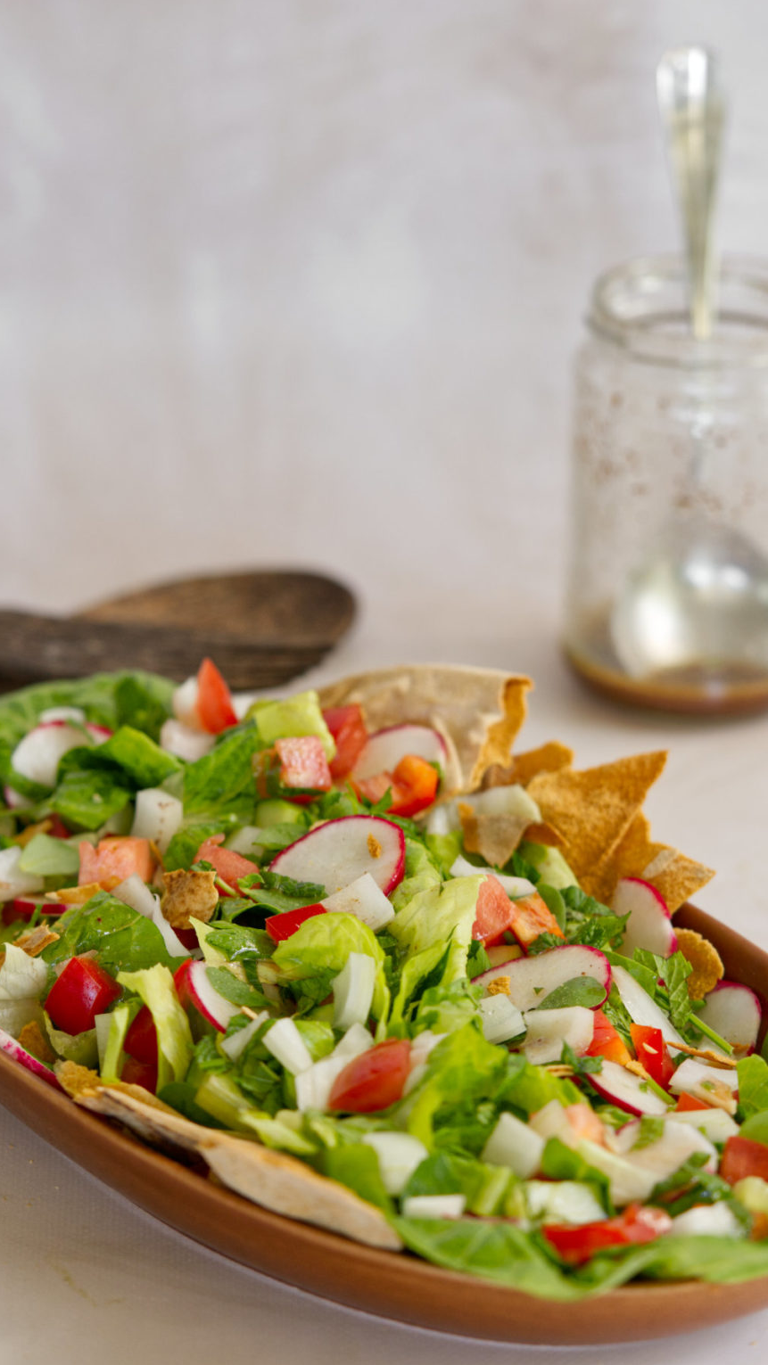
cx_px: 341
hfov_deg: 8.5
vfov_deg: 15.1
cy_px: 682
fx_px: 5142
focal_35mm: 142
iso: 640
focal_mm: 90
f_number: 3.5
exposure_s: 1/160
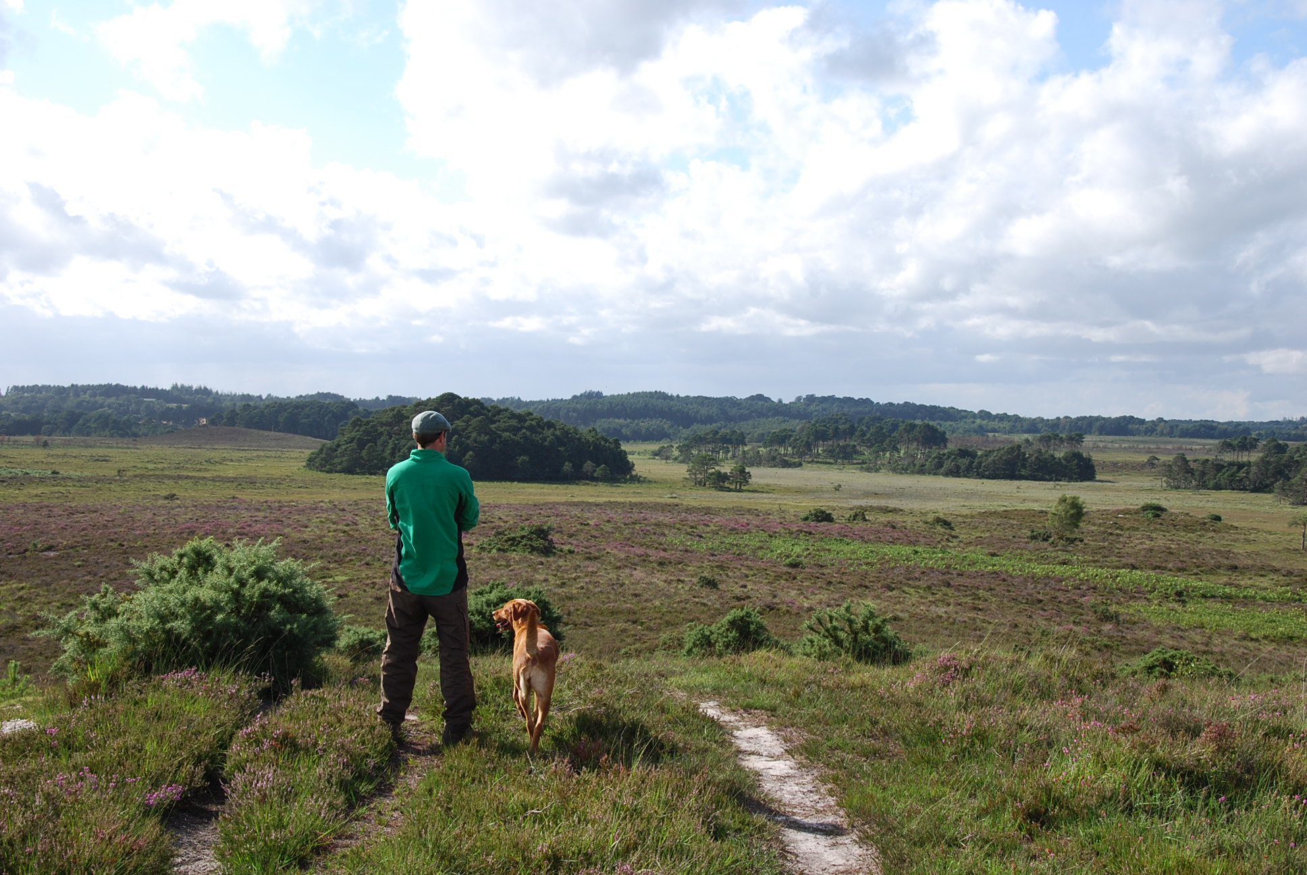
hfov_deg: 43.6
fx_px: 1636
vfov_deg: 29.9
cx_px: 654
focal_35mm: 45
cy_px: 438
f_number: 10
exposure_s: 1/250
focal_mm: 30
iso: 200
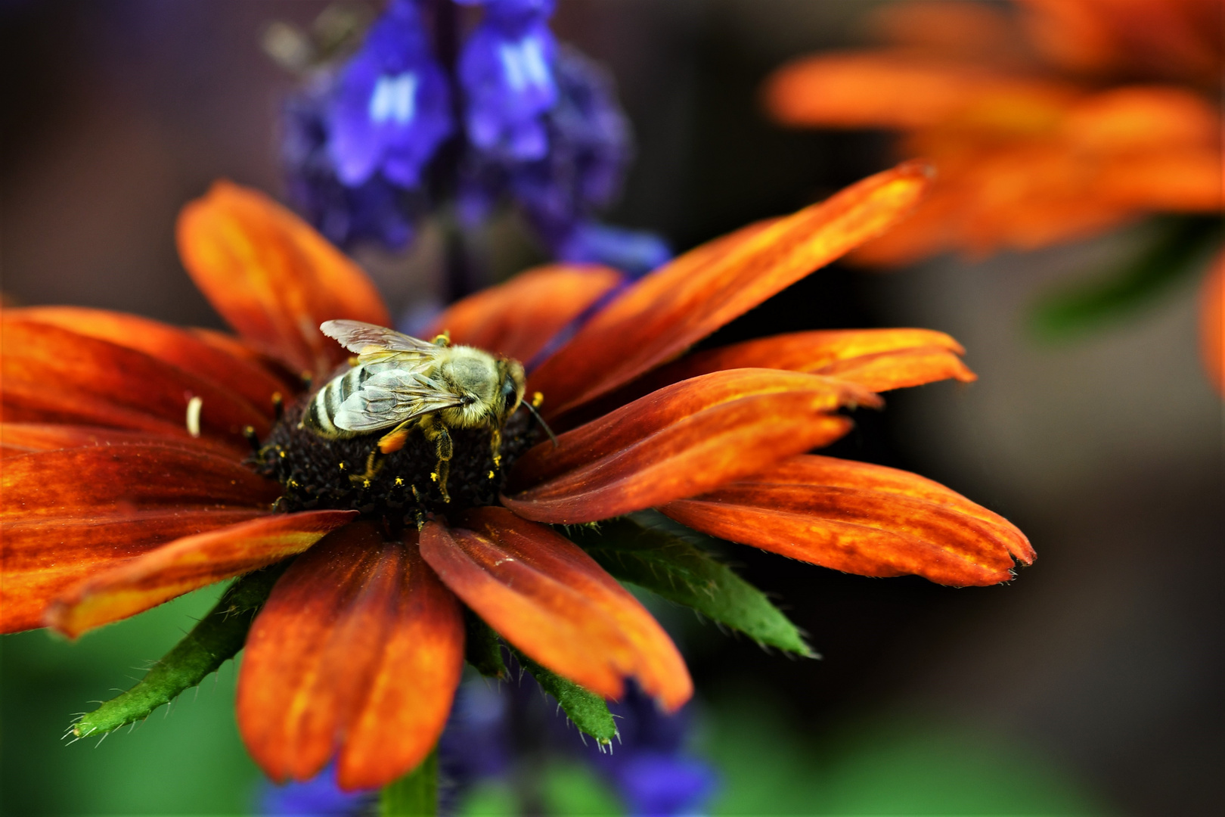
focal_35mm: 158
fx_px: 5359
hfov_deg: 13.0
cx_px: 612
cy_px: 408
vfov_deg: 8.7
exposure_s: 1/320
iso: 250
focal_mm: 105
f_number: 6.3
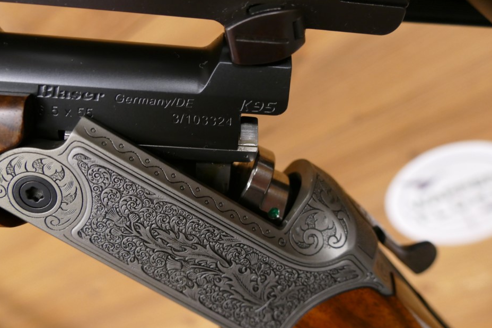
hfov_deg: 61.9
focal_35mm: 30
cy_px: 165
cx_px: 242
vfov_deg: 43.6
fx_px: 410
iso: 1250
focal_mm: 10.6
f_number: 3
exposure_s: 1/80
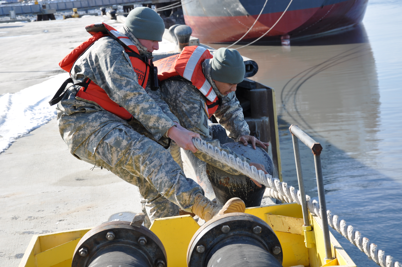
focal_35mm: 78
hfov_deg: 26.0
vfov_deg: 17.4
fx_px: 870
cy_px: 134
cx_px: 201
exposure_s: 1/320
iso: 200
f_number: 9
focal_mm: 52
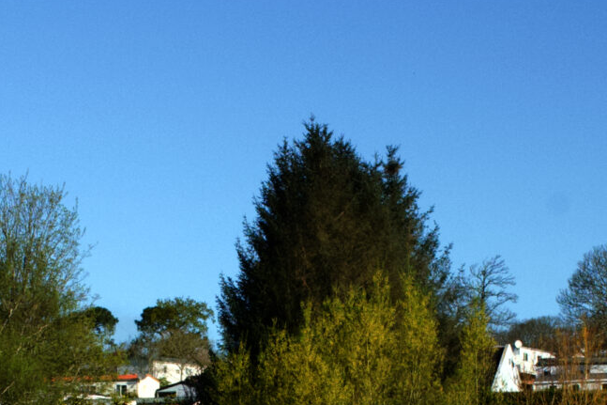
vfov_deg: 11.8
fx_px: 1922
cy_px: 460
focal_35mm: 114
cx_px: 577
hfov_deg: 17.6
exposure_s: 1/640
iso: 1000
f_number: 11
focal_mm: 32
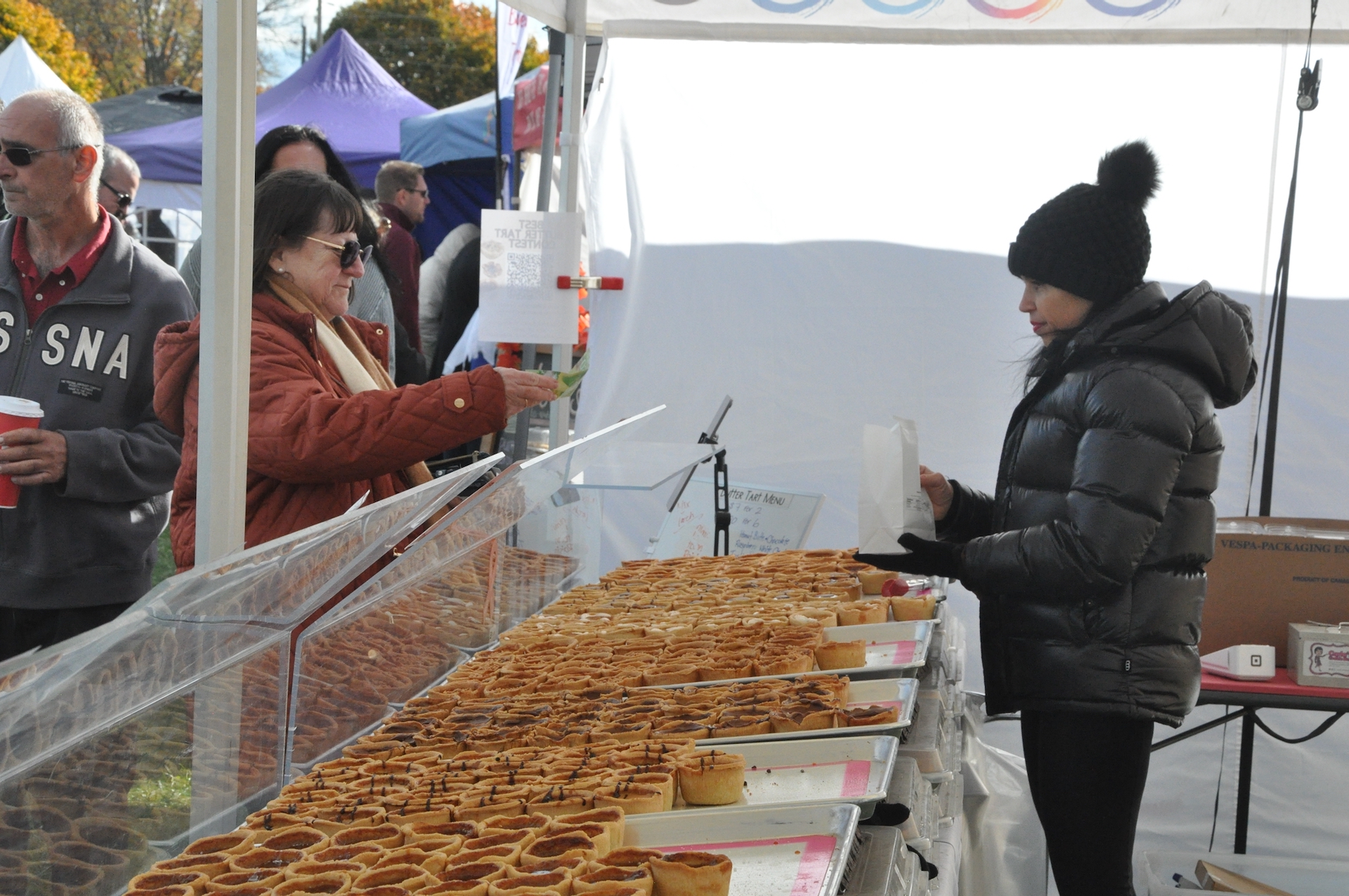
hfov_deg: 23.4
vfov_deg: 15.7
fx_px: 3257
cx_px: 674
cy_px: 448
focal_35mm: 87
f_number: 14
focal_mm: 58
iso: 1600
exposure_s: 1/800
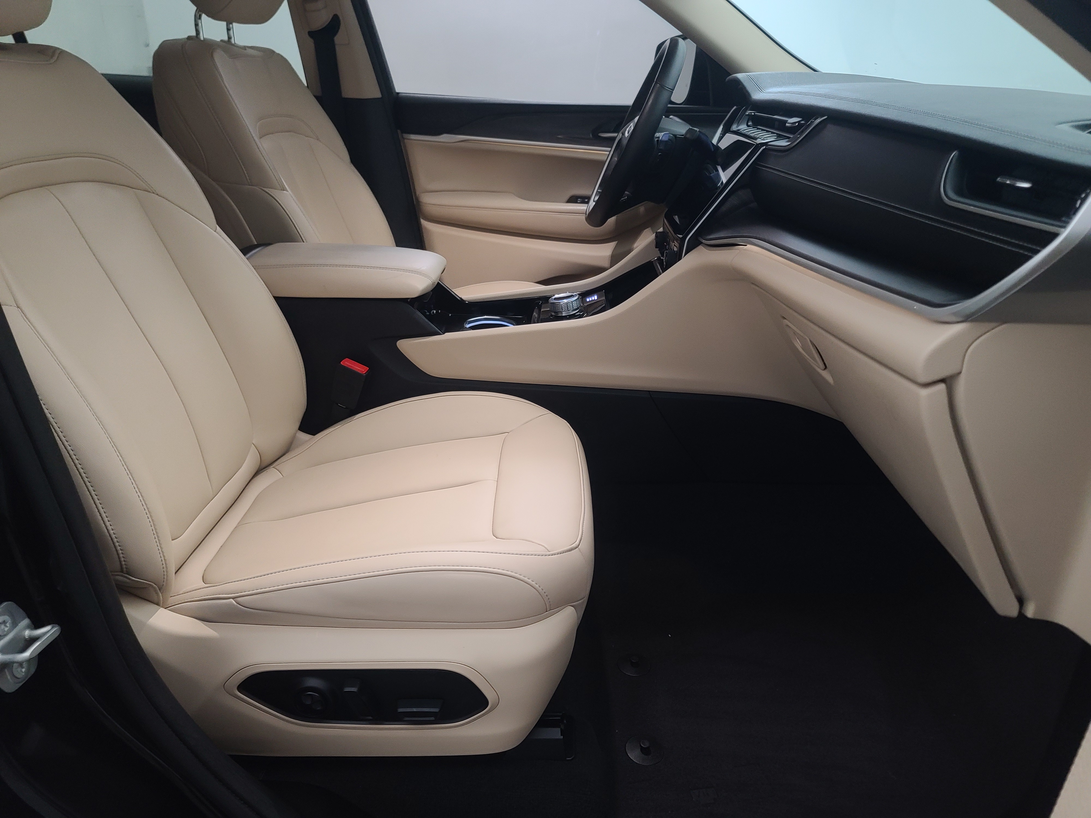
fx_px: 788
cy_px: 409
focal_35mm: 25
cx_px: 546
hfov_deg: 69.4
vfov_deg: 54.9
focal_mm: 7
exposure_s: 1/40
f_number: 1.8
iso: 400
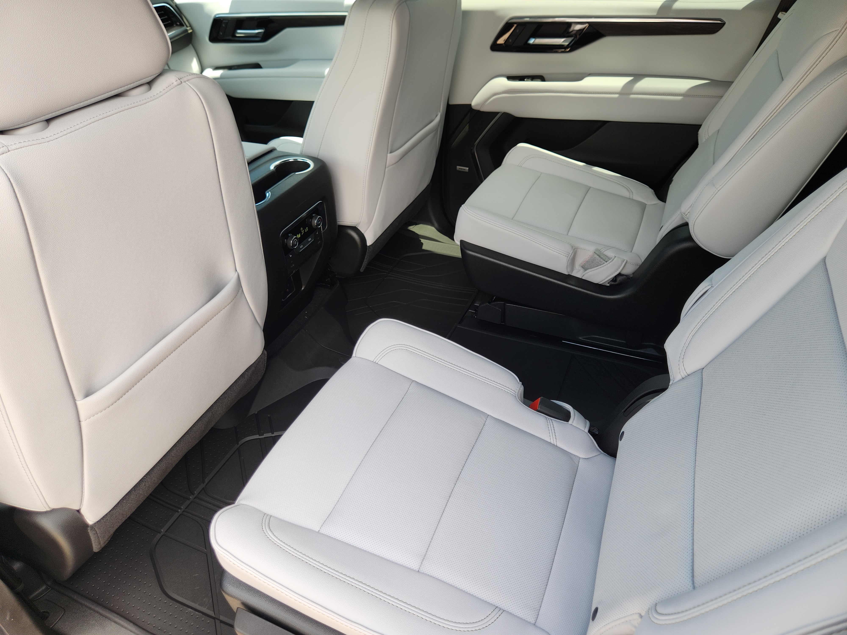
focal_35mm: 23
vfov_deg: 58.9
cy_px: 318
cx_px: 424
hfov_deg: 73.9
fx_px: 563
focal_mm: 5.4
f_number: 1.8
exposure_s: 1/182
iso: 20
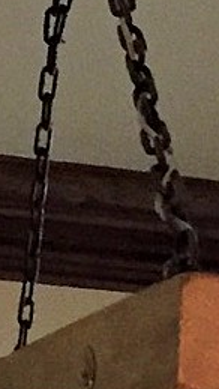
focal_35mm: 175
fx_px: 1804
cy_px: 444
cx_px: 140
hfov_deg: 6.9
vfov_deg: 12.1
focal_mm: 4.15
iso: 250
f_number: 2.2
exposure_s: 1/24
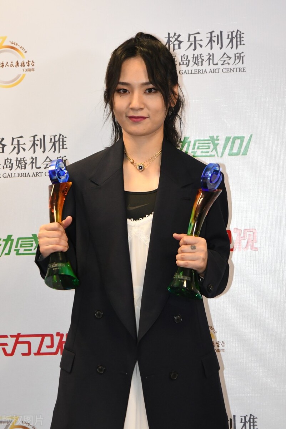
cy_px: 214
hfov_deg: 10.8
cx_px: 143
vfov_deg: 16.1
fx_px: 1518
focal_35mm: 128
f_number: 4
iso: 3200
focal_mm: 85
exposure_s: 1/200
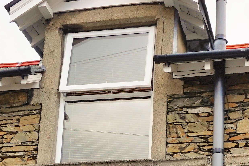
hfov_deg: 19.4
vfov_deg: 12.3
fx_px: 726
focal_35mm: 105
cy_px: 258
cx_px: 156
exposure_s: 1/80
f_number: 10
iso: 100
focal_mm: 16
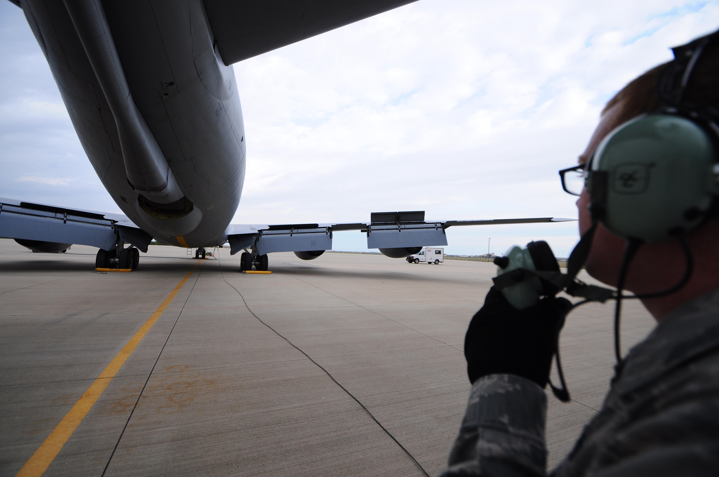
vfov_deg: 77.2
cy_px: 238
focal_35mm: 15
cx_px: 360
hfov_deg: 100.5
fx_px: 299
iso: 400
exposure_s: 1/1000
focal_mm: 10
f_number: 3.5
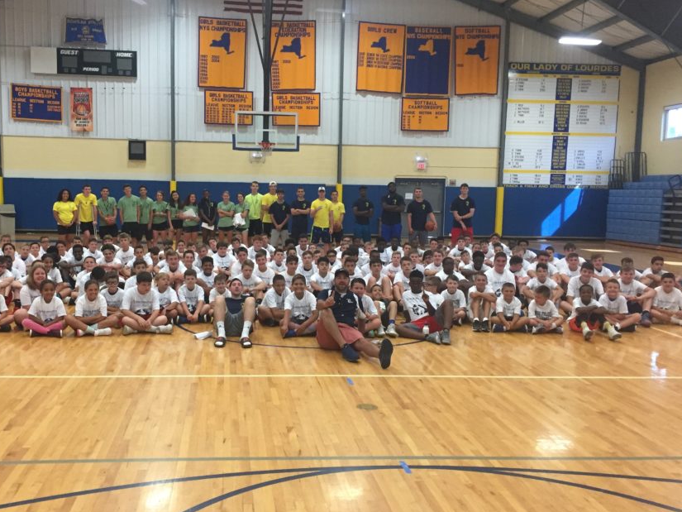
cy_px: 264
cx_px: 279
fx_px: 709
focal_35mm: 36
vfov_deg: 39.7
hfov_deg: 51.1
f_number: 2.2
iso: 160
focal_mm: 4.15
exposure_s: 1/30
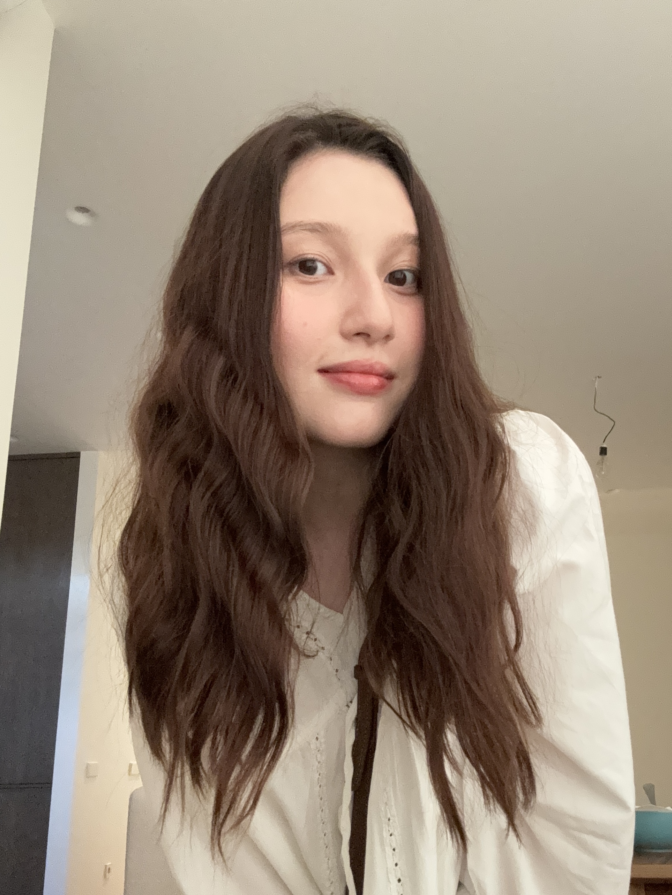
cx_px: 336
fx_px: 595
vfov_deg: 73.9
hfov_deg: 58.9
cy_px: 448
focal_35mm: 23
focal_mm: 2.69
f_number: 1.9
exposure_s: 1/59
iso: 320
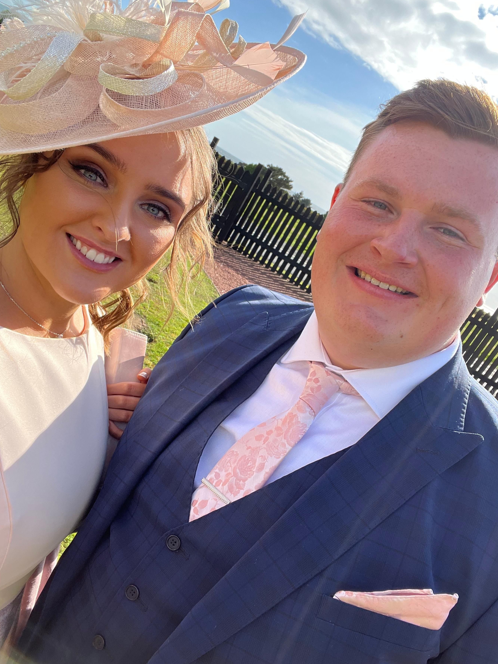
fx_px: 499
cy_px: 314
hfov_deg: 53.0
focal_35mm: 26
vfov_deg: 67.3
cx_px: 271
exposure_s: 1/443
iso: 32
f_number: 2.2
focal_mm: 2.71
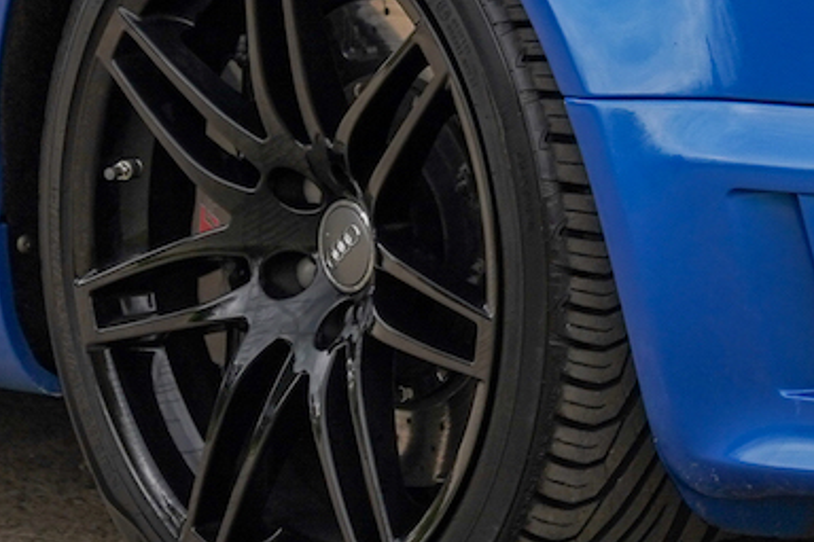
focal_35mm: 365
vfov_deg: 3.7
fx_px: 8252
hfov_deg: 5.6
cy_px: -287
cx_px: 931
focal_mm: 70
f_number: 4
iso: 320
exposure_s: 1/250
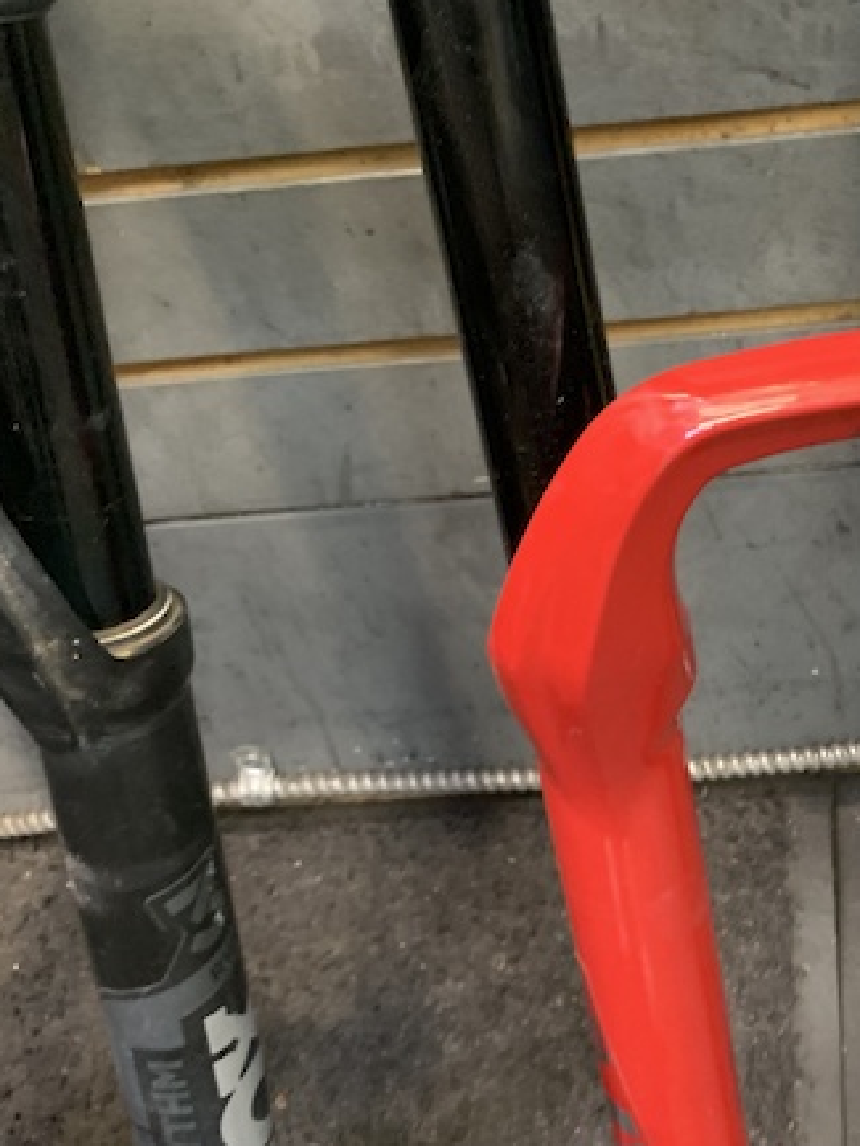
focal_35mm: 48
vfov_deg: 39.6
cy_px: 582
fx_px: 1589
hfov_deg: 29.0
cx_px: 778
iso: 640
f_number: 1.8
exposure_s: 1/30
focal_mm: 4.25
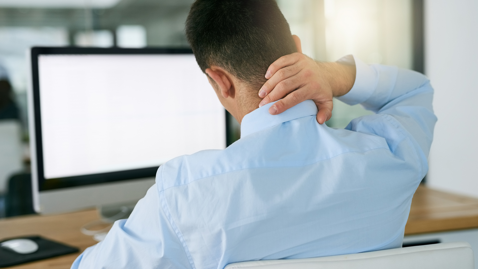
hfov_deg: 39.2
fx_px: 672
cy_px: 142
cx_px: 239
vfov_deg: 22.6
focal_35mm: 53
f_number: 2.2
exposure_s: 1/200
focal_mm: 50
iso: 400
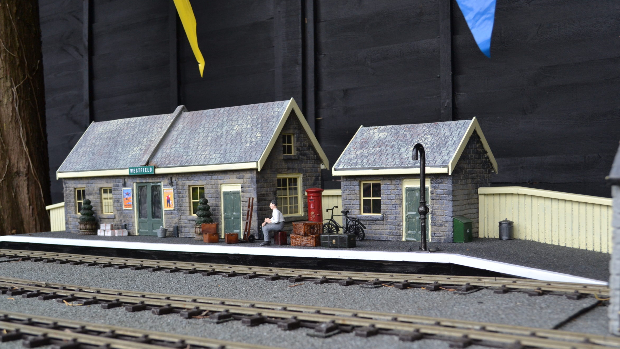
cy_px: 223
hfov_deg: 49.4
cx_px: 317
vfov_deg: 28.9
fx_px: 674
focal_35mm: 41
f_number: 5.6
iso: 360
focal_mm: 24
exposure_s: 1/125
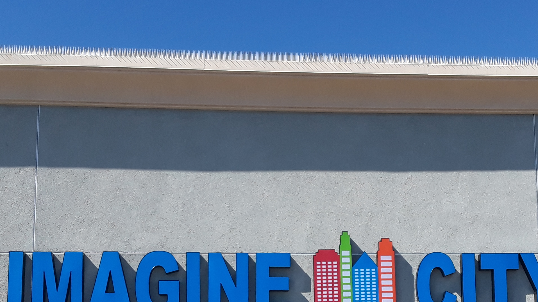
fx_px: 742
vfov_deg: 22.1
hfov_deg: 39.7
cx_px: 315
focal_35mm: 52
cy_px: 310
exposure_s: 1/1385
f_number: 1.9
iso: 40
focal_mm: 2.9
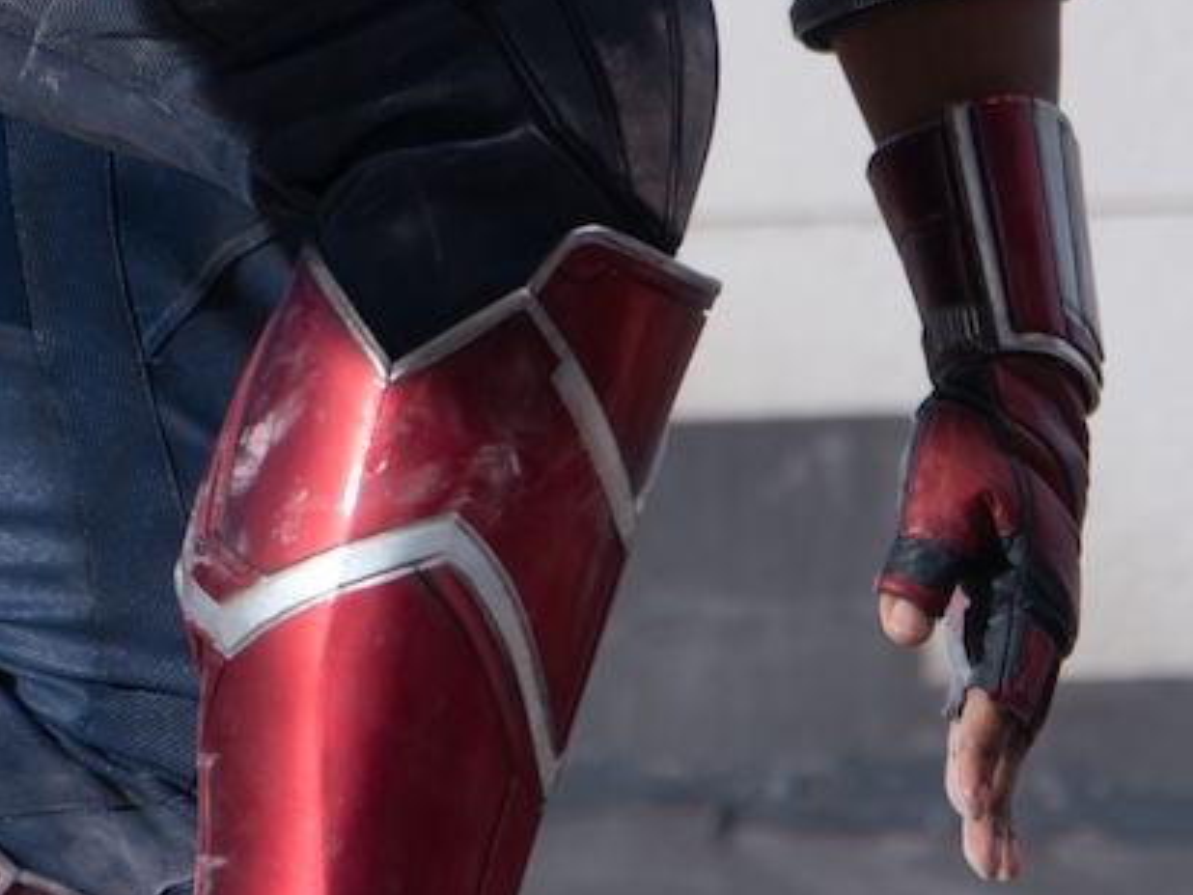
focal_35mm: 595
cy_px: -423
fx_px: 20506
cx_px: 680
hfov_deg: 3.3
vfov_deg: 2.5
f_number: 2.8
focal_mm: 170
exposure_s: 1/1000
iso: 50
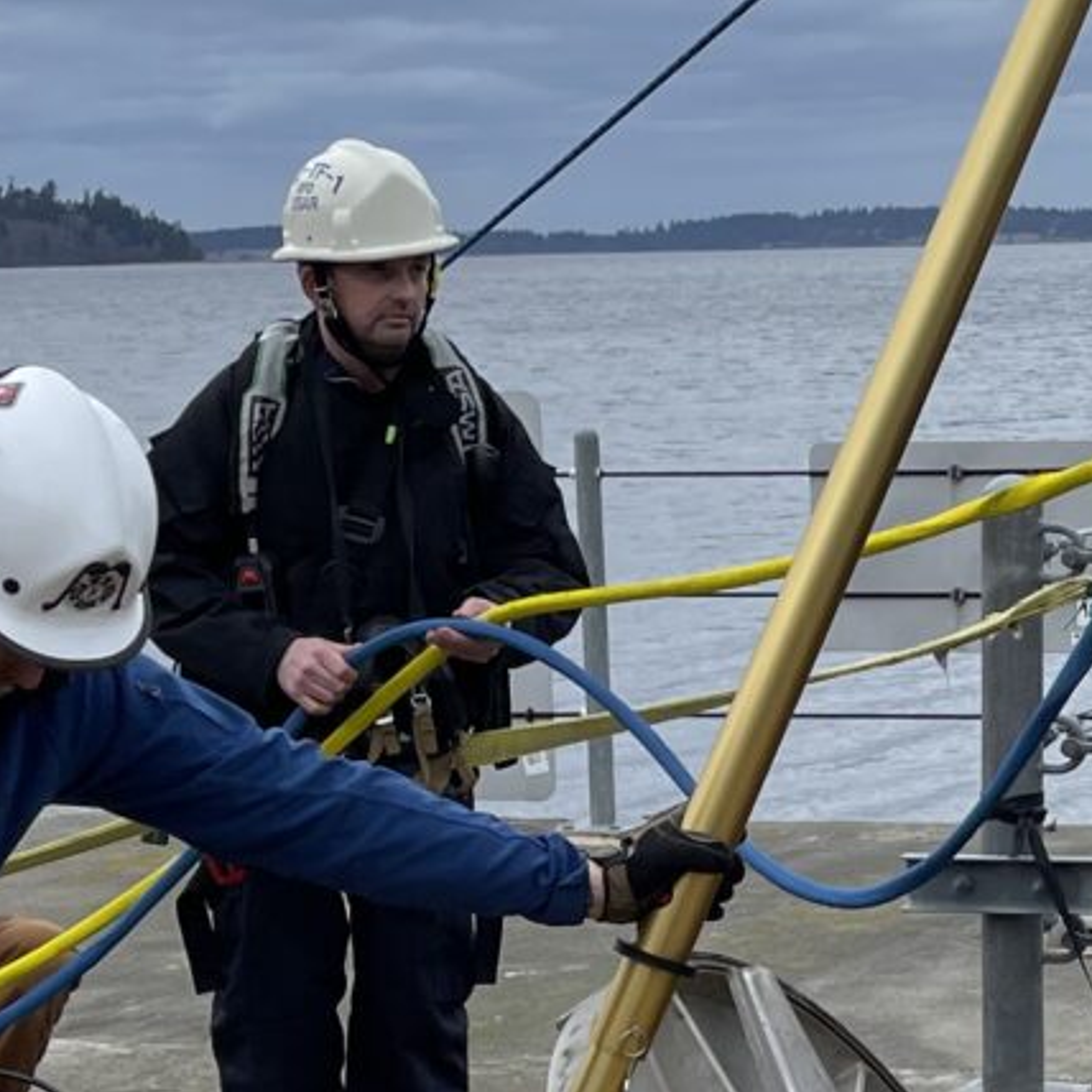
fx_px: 3926
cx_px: 1283
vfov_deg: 15.8
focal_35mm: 110
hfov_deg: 15.3
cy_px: 566
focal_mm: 5.1
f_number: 1.6
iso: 32
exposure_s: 1/1323
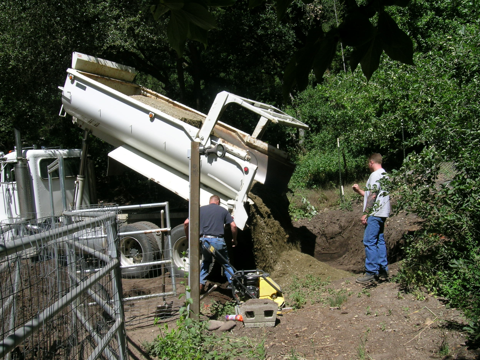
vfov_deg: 44.2
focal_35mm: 32
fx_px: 444
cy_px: 184
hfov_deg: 56.8
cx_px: 243
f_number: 6.5
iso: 50
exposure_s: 1/222
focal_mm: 6.5
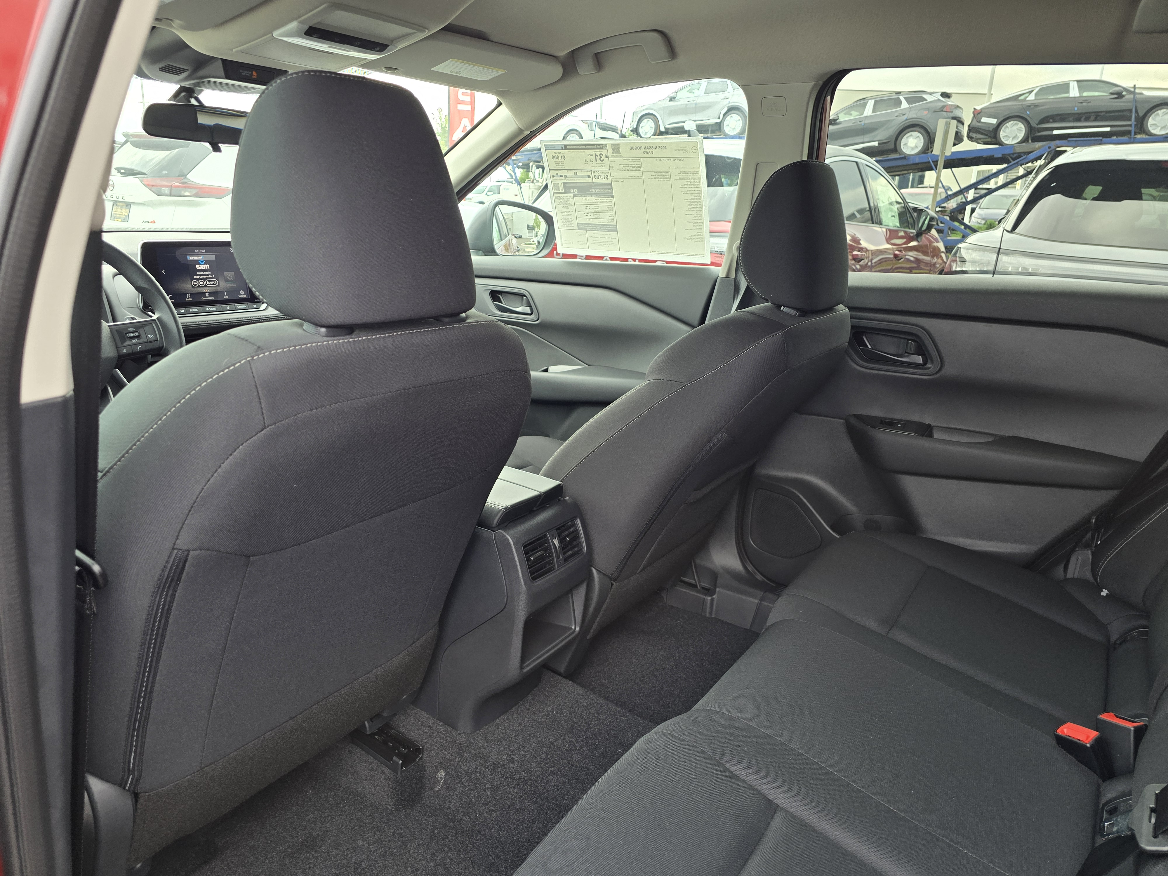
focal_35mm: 23
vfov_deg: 58.9
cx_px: 584
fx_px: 776
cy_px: 438
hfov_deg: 73.9
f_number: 1.7
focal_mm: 6.3
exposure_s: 1/180
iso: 50
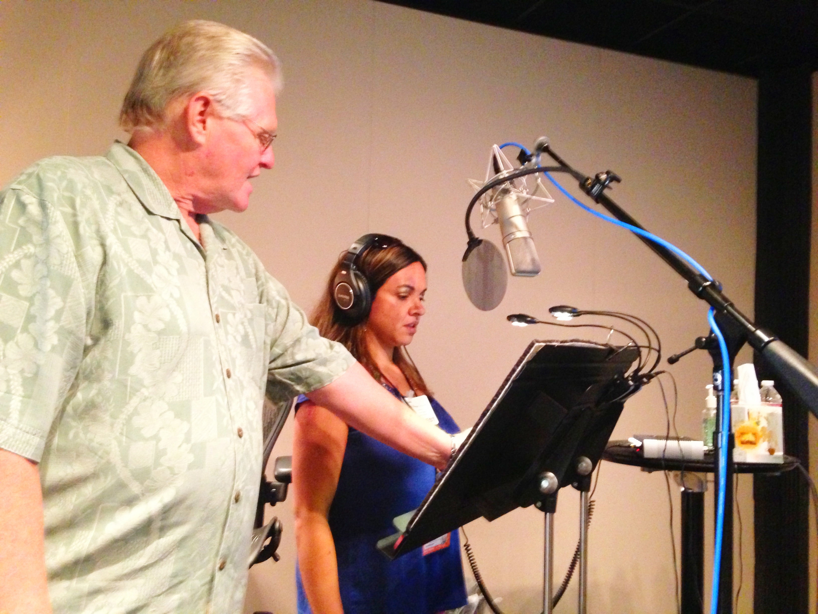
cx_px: 409
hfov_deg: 55.4
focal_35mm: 33
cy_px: 307
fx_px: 780
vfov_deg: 42.9
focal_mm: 4.13
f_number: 2.4
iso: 640
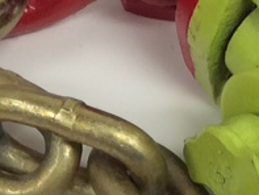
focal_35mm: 210
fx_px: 1572
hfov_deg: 9.3
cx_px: -7
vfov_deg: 7.0
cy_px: 310
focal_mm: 3.3
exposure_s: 1/24
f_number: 2.4
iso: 50
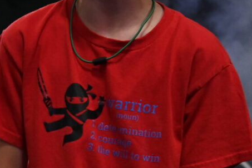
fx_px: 1267
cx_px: 144
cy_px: 71
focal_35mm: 181
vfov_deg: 7.6
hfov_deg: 11.4
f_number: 3.2
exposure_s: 1/500
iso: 5000
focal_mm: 40
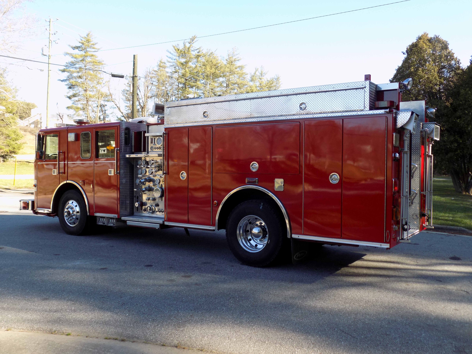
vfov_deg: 46.8
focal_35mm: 30
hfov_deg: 60.0
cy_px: 177
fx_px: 409
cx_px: 236
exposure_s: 1/160
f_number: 3.3
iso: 80
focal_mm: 5.3
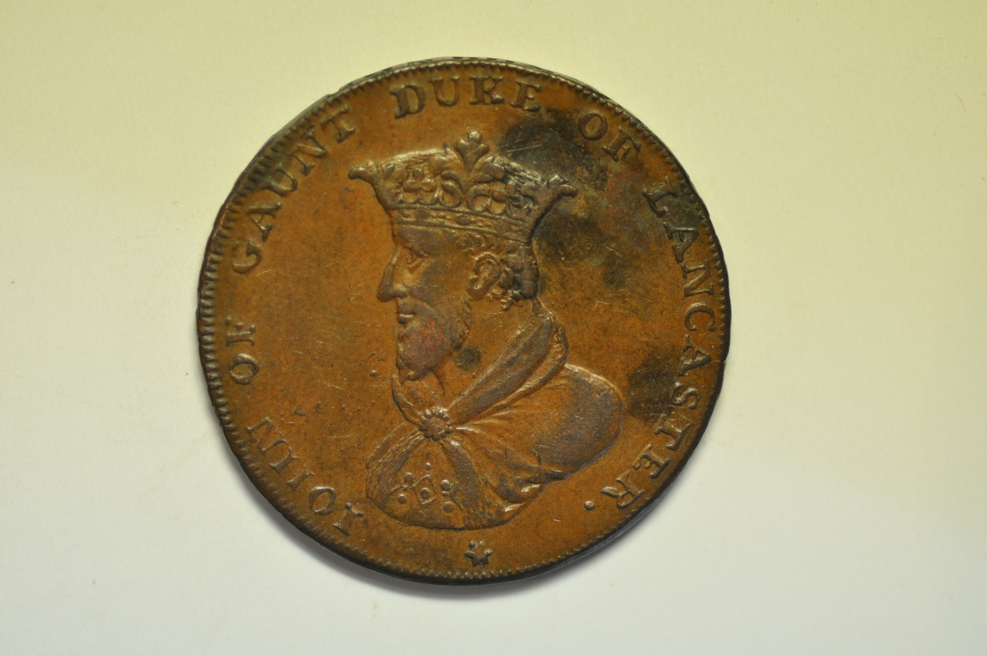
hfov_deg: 22.6
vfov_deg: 15.2
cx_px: 494
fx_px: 2464
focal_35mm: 90
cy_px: 328
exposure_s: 1/250
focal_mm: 60
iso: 800
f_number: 4
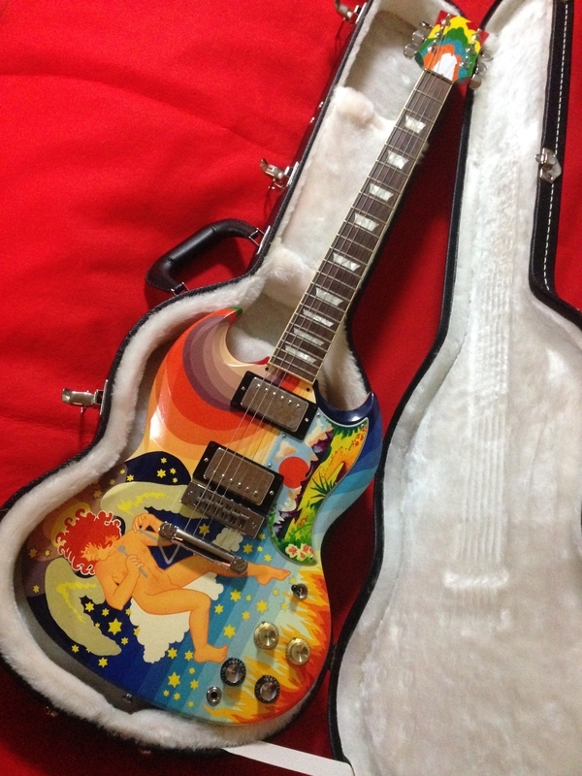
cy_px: 388
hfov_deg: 42.9
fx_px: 740
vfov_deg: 55.4
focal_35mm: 33
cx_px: 291
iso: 500
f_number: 2.4
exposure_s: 1/17
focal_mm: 4.12
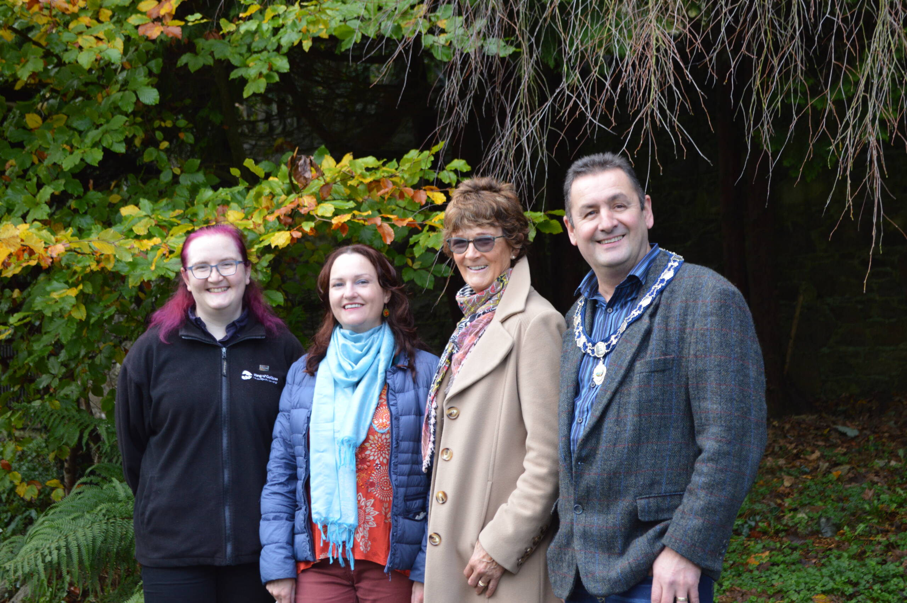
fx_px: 1510
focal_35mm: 60
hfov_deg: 33.4
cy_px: 302
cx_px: 454
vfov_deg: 22.6
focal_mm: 40
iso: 400
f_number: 5.6
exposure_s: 1/125
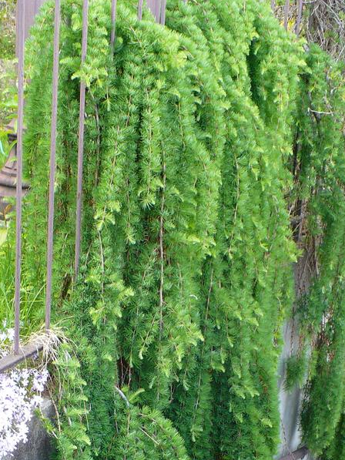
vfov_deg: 30.3
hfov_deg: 23.6
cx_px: 147
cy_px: 378
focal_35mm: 62
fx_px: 824
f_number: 2.8
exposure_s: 1/50
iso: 100
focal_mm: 6.1
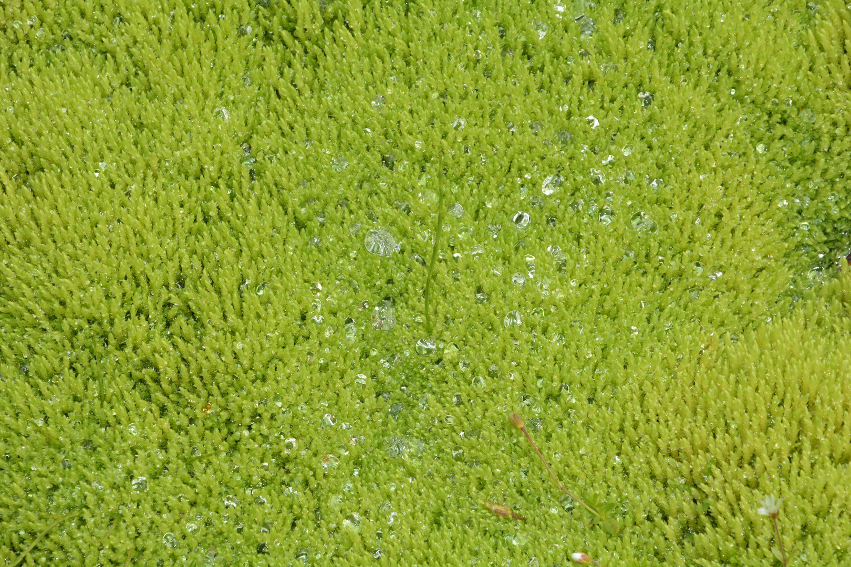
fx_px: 3723
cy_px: 284
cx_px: 426
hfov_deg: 13.0
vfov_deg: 8.7
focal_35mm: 158
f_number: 10
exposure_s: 1/200
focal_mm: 105
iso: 250
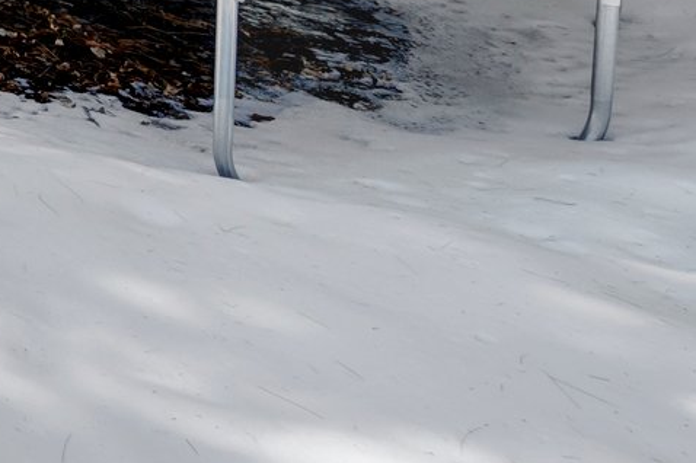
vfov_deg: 17.6
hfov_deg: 18.8
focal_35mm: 60
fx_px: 1159
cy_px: -405
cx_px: -721
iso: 400
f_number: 8
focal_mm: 14
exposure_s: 1/1250
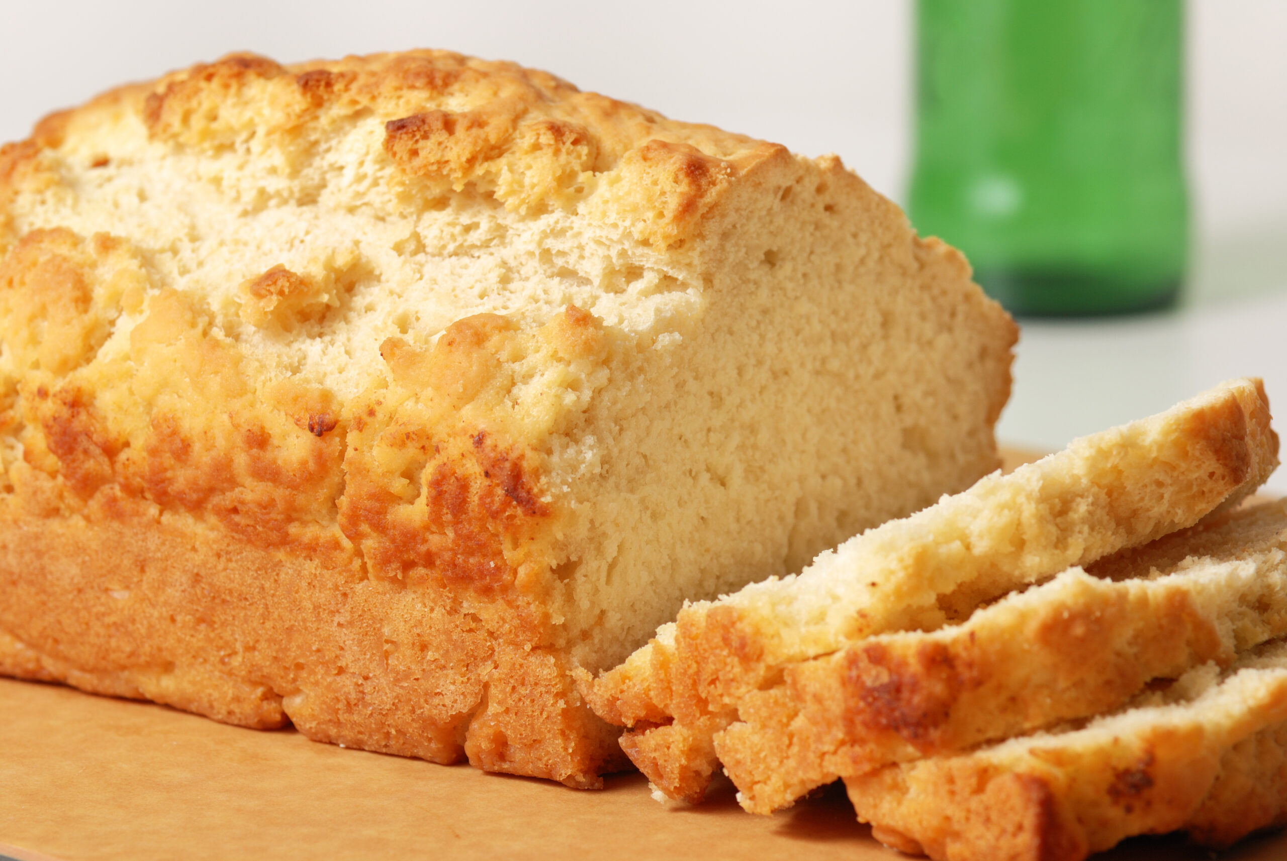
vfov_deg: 8.7
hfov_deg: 13.0
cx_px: 644
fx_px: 5638
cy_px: 430
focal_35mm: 158
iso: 100
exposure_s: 1/60
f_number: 8
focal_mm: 105
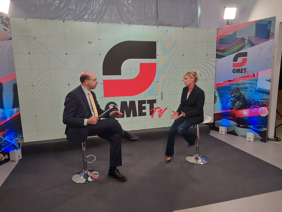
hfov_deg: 71.6
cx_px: 141
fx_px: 196
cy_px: 106
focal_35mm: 24
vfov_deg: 56.8
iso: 125
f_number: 1.8
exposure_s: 1/60
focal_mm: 5.23
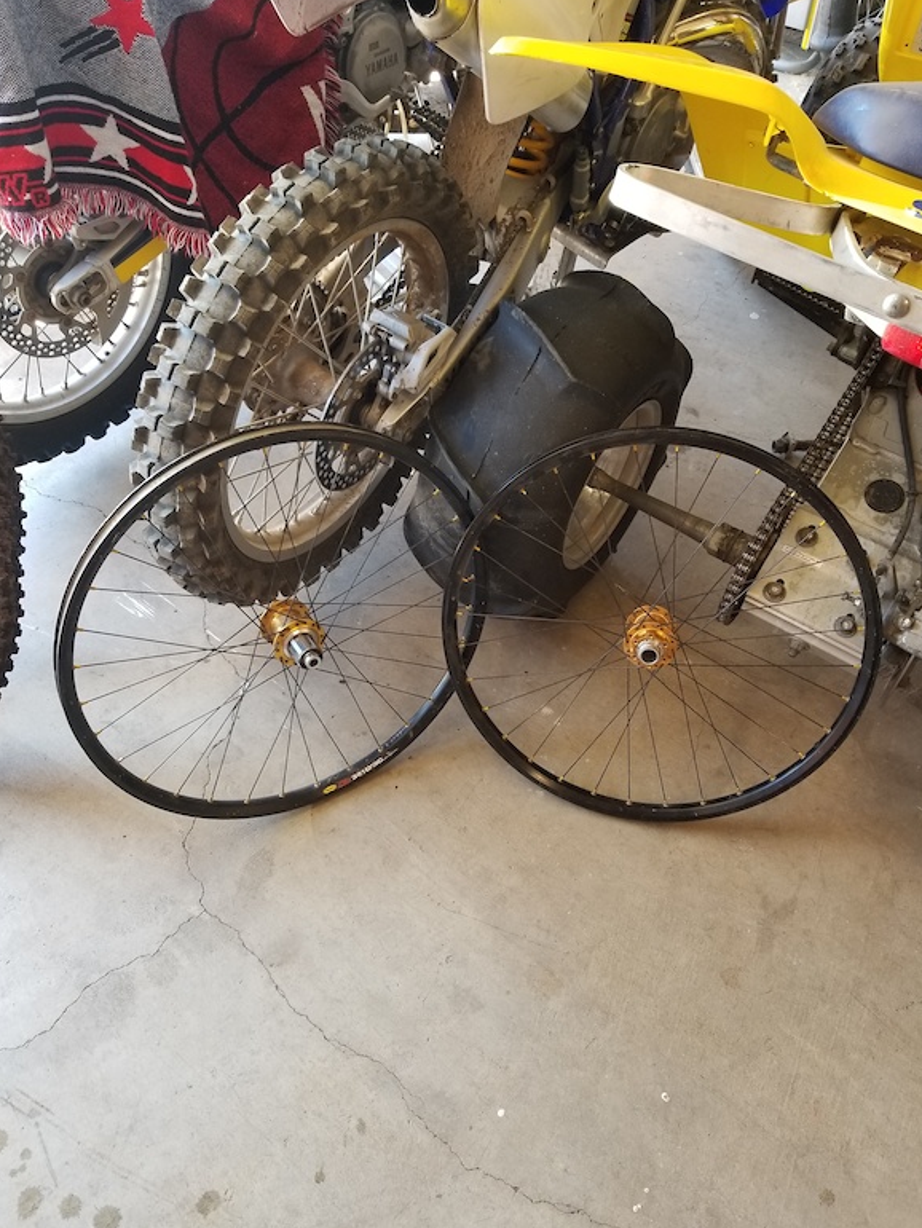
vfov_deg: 65.3
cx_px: 448
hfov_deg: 51.4
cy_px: 620
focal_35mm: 27
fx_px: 958
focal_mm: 4.25
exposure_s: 1/50
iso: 80
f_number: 1.7
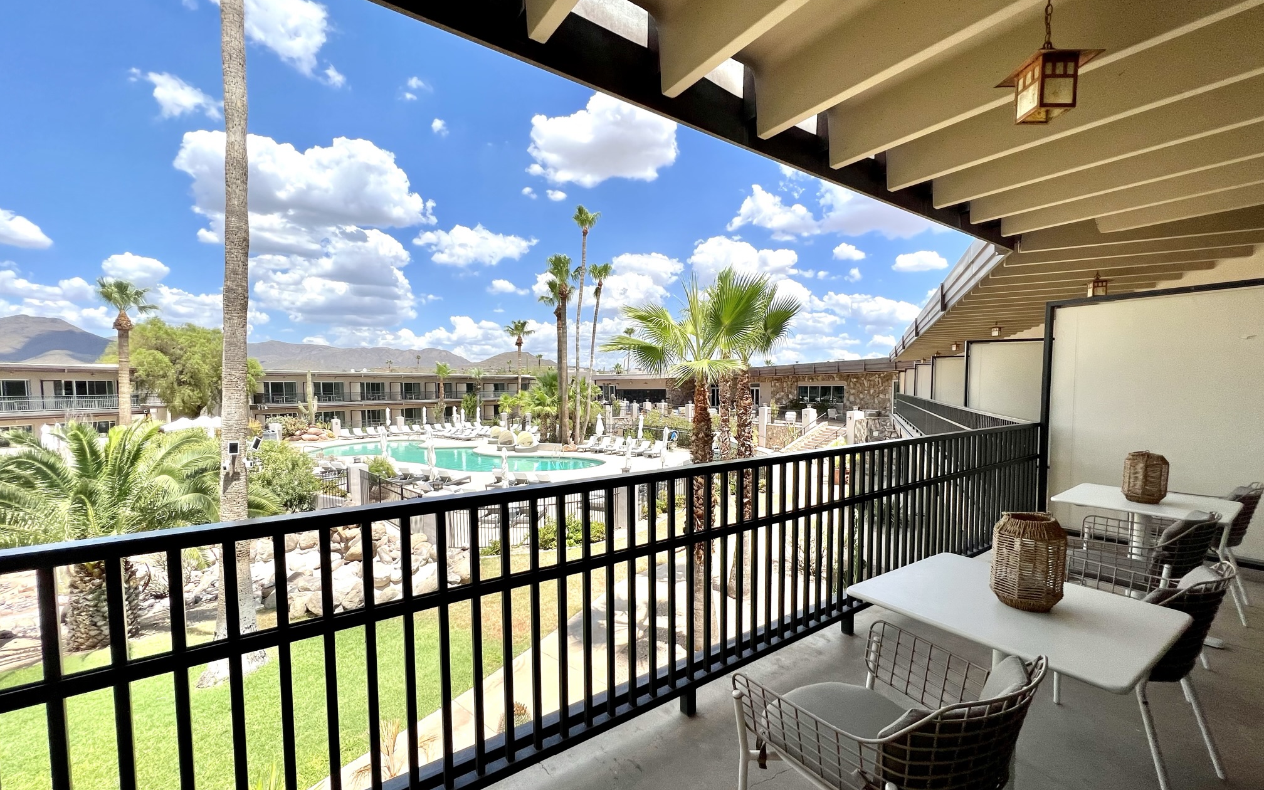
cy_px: 423
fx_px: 482
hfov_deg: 105.3
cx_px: 637
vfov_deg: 78.5
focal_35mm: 14
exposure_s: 1/2137
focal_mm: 1.57
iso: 32
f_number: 1.8
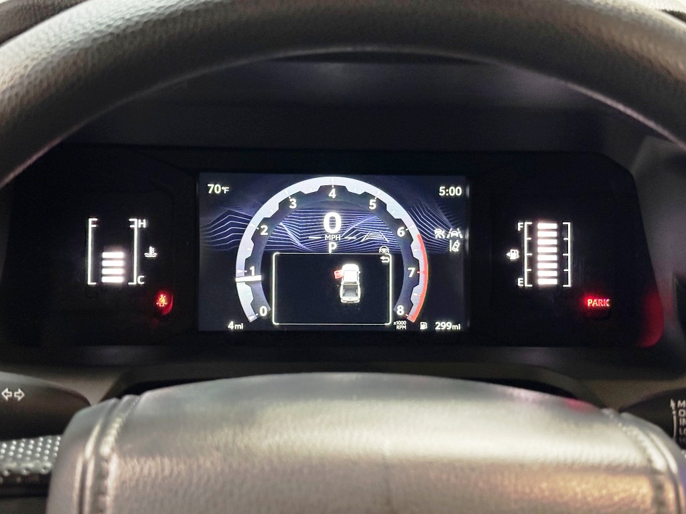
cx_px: 343
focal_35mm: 48
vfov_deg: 30.3
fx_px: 951
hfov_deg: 39.7
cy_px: 257
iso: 640
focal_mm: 6.86
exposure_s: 1/30
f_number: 1.78
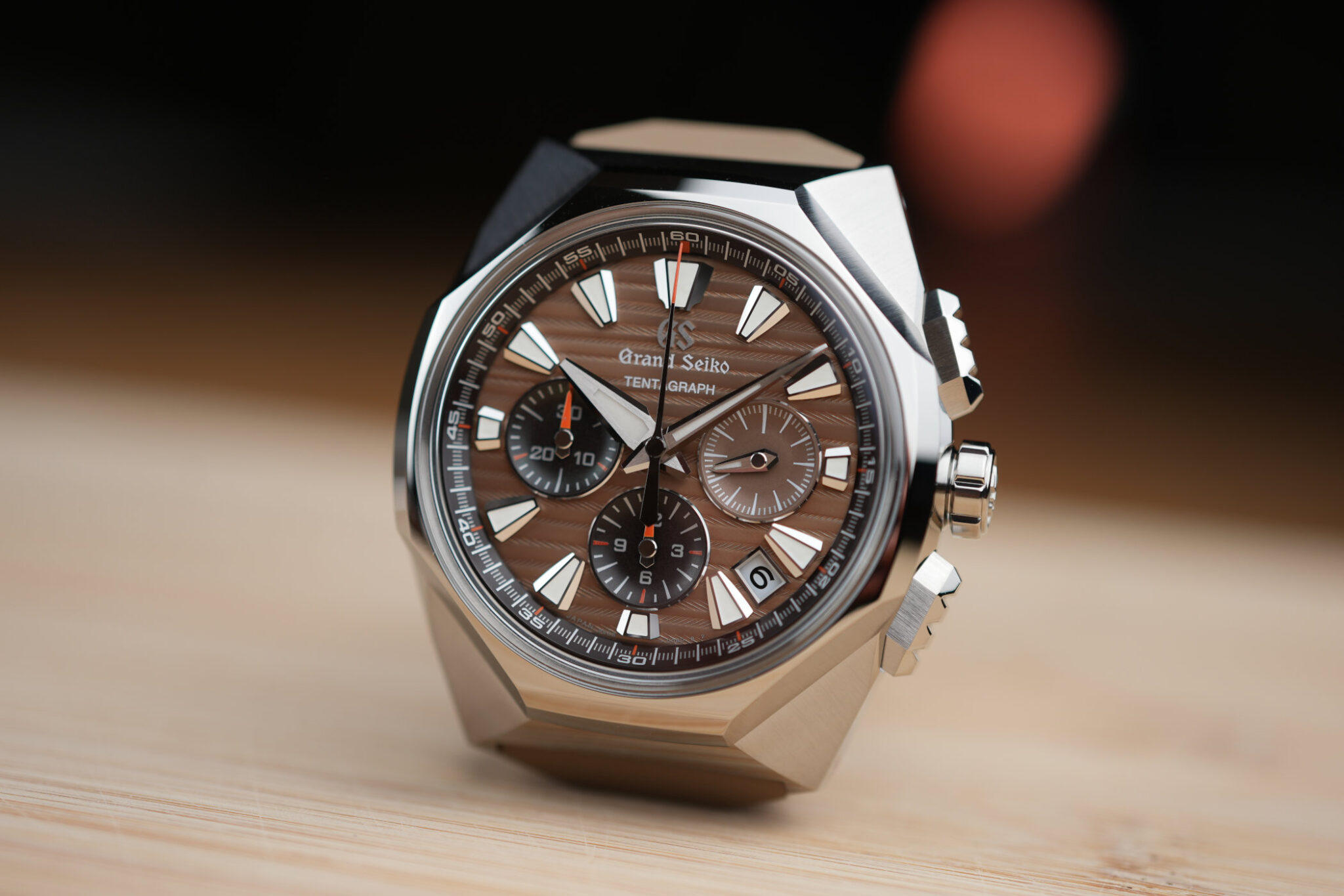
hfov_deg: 39.6
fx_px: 1866
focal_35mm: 50
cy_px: 448
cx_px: 672
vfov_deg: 27.0
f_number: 2.8
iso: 100
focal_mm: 50
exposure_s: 1/100
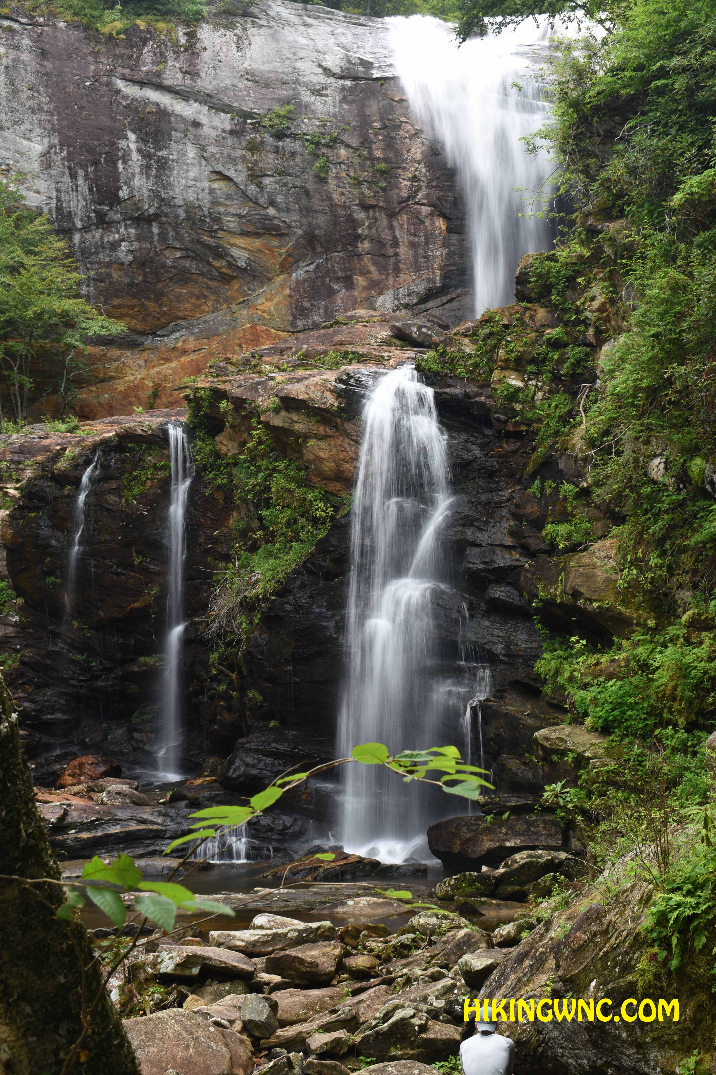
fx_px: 1521
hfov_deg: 26.5
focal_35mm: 51
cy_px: 538
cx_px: 358
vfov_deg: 38.9
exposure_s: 1/10
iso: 100
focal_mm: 34
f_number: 9
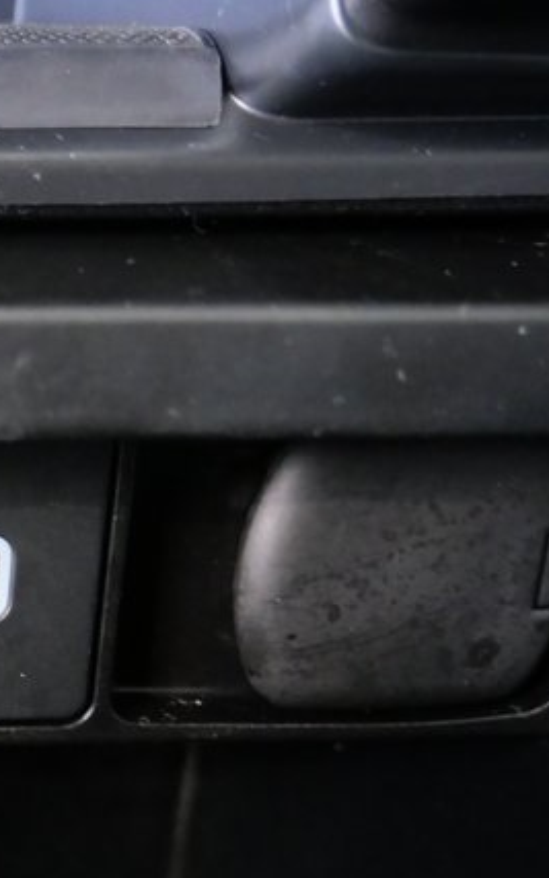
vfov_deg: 32.7
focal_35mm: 61
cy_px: 687
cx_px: -358
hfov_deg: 18.1
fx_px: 1460
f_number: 3.5
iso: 3200
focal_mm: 12
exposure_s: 1/5
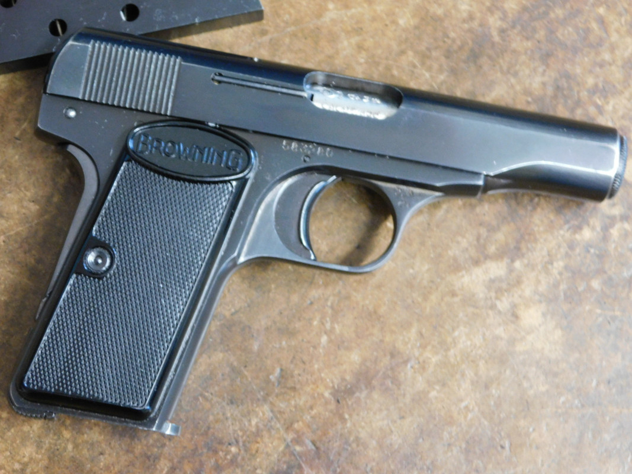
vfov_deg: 18.4
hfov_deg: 24.4
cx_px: 316
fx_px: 1460
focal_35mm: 80
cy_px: 237
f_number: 4.4
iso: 450
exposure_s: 1/8
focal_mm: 14.2
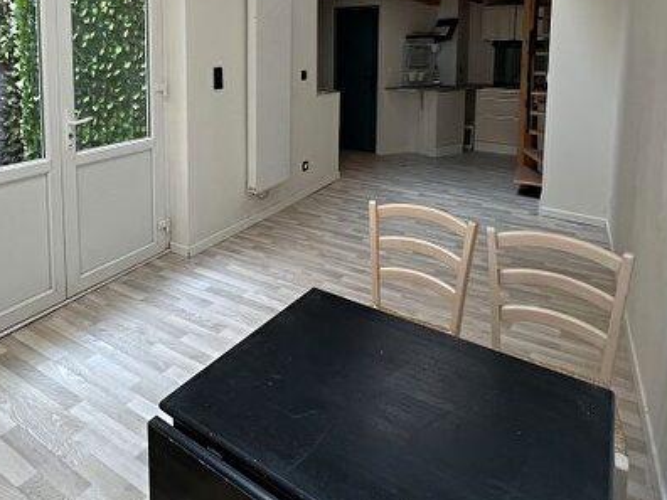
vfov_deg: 54.4
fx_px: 443
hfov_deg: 73.7
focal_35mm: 23
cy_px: 92
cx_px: 301
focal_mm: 1.57
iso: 160
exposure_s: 1/99
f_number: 1.8
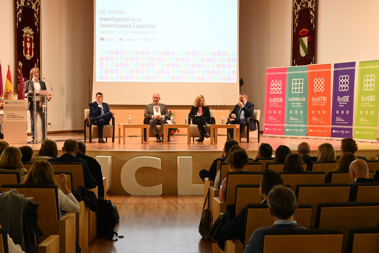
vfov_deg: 23.8
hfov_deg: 35.1
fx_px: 600
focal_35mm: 57
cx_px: 190
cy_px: 126
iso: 3600
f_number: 5.6
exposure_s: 1/60
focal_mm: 38
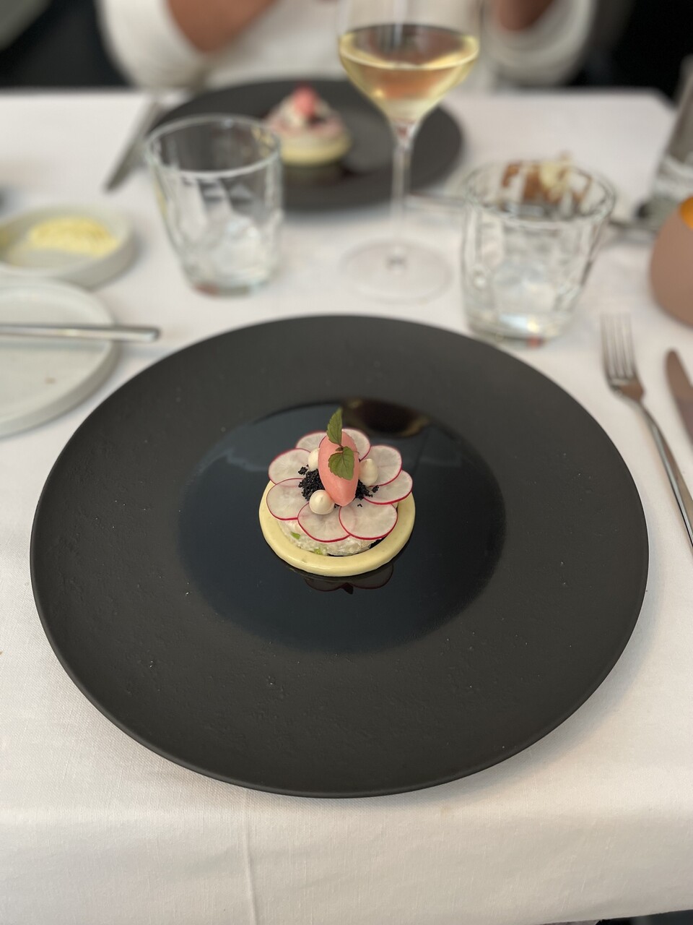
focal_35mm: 26
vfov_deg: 67.3
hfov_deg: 53.1
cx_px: 346
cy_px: 462
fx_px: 694
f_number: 1.6
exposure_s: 1/50
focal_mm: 4.2
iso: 200
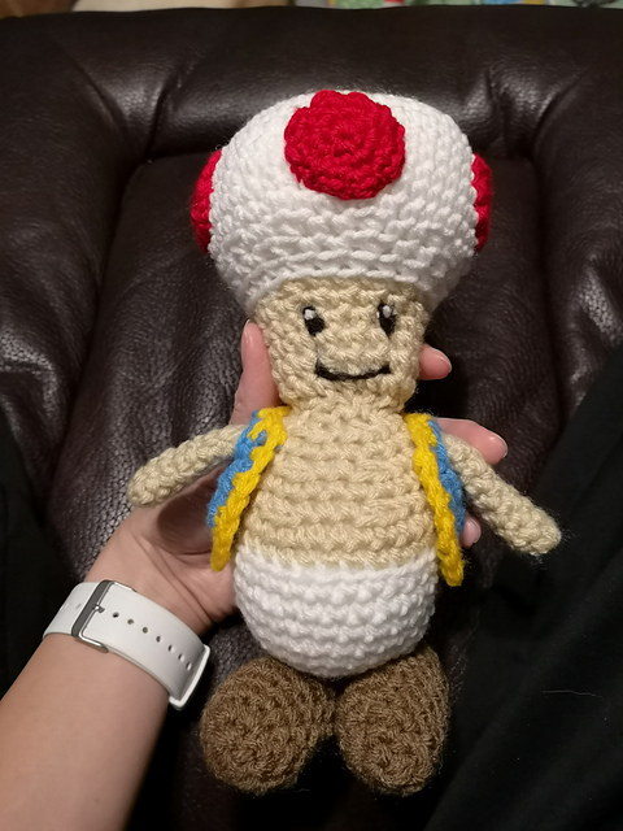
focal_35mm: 29
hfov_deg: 48.2
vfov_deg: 61.7
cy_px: 416
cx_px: 312
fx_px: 696
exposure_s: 1/20
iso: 640
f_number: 1.8
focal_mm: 3.95
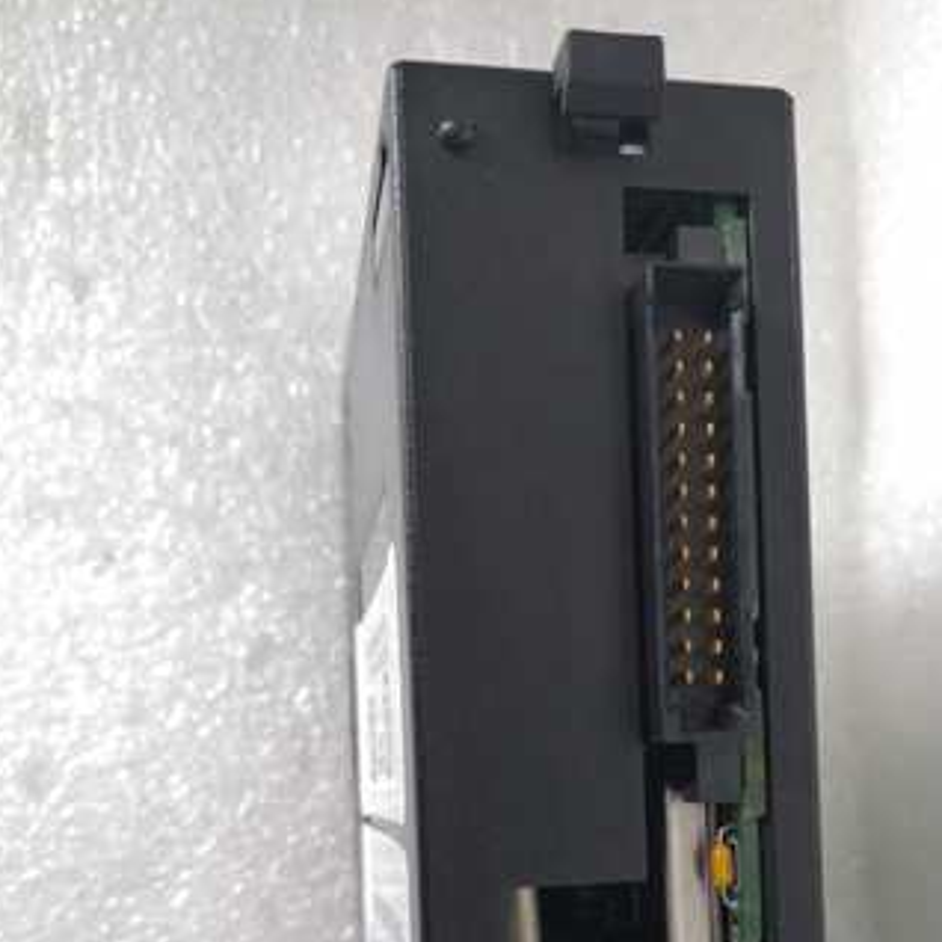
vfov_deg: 36.2
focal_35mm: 45
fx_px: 1385
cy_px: 767
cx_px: 646
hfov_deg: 37.1
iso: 160
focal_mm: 3.95
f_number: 1.8
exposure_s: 1/50
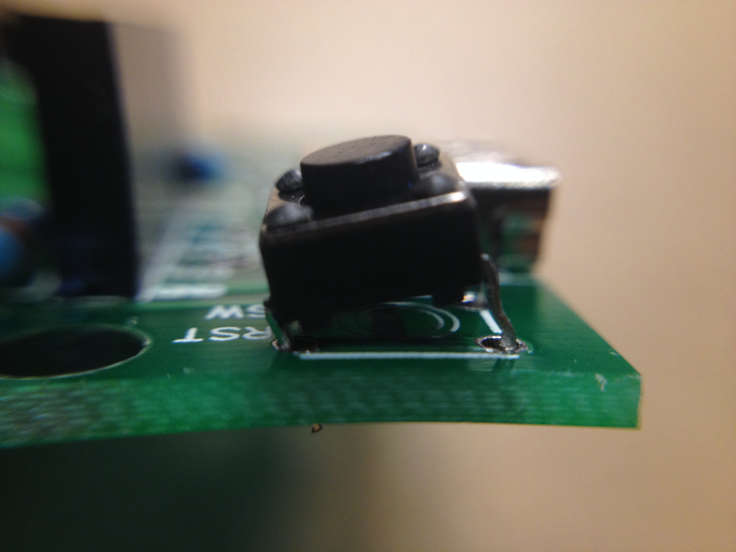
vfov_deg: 40.7
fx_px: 744
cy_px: 276
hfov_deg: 52.6
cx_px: 368
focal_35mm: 35
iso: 100
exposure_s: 1/20
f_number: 2.4
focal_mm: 4.28
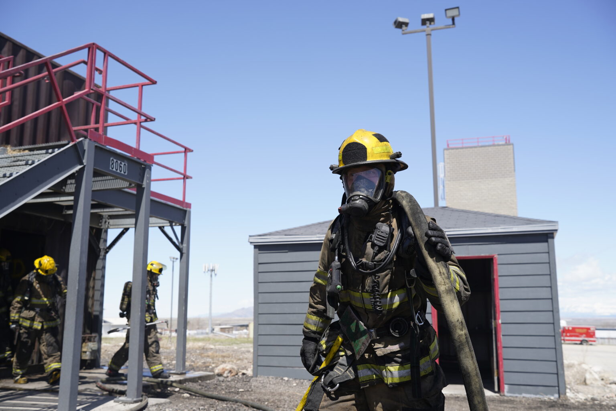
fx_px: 599
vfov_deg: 37.9
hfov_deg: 54.4
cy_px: 206
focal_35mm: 35
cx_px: 308
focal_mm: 35
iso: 100
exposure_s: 1/500
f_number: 4.5
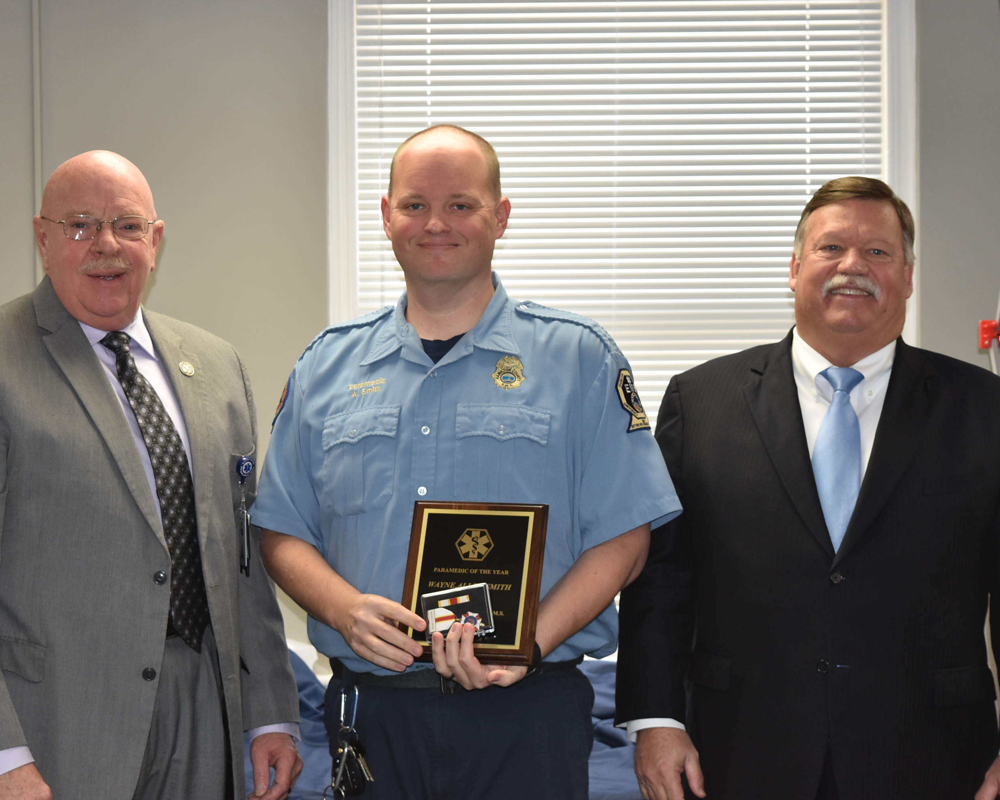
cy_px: 402
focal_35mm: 82
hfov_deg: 23.3
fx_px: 2427
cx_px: 444
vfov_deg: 18.7
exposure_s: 1/100
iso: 800
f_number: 5.3
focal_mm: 48
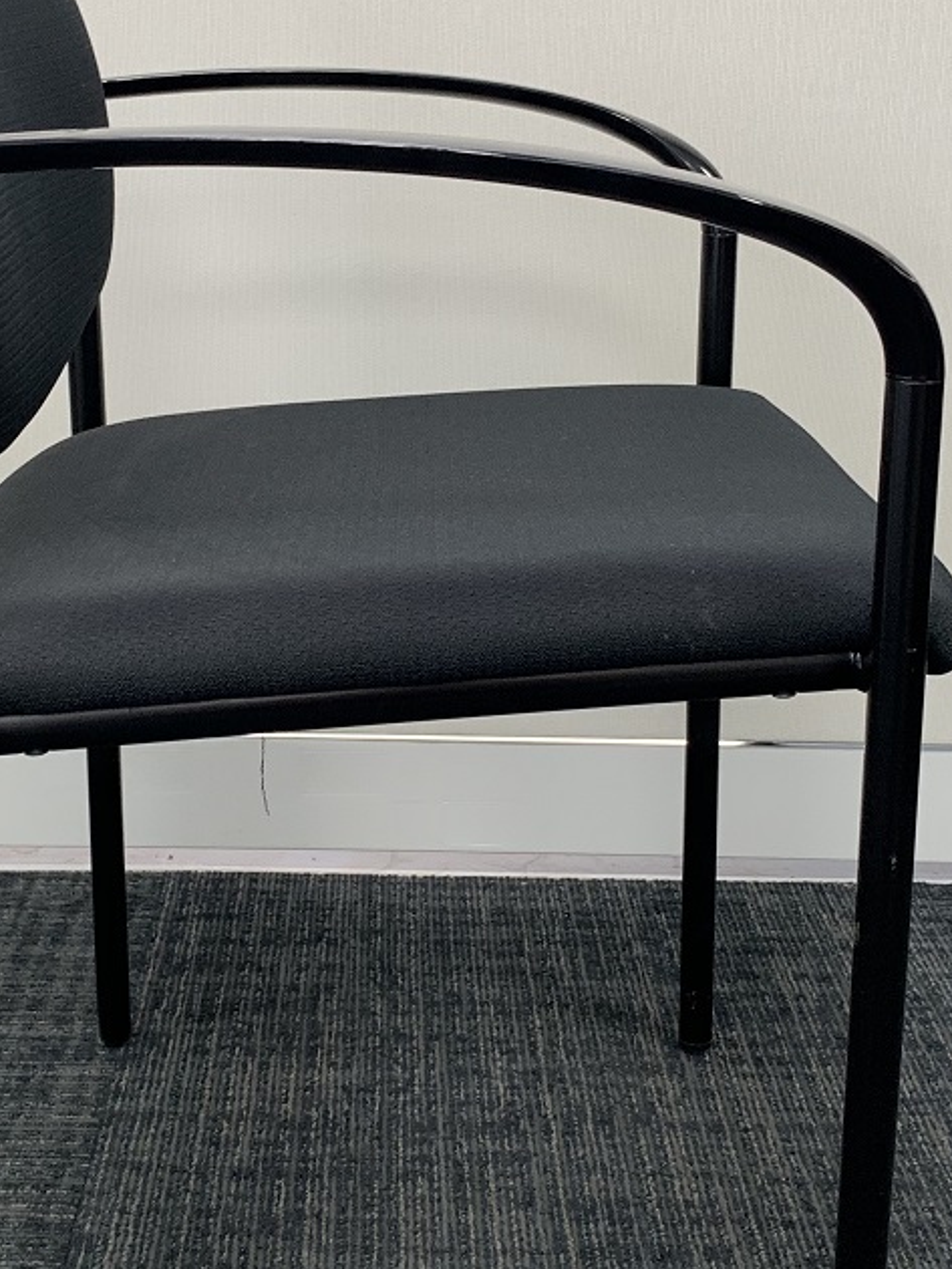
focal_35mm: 55
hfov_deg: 26.5
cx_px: 378
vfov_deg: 34.9
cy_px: 557
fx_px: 2015
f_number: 1.8
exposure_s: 1/61
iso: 100
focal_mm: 4.25
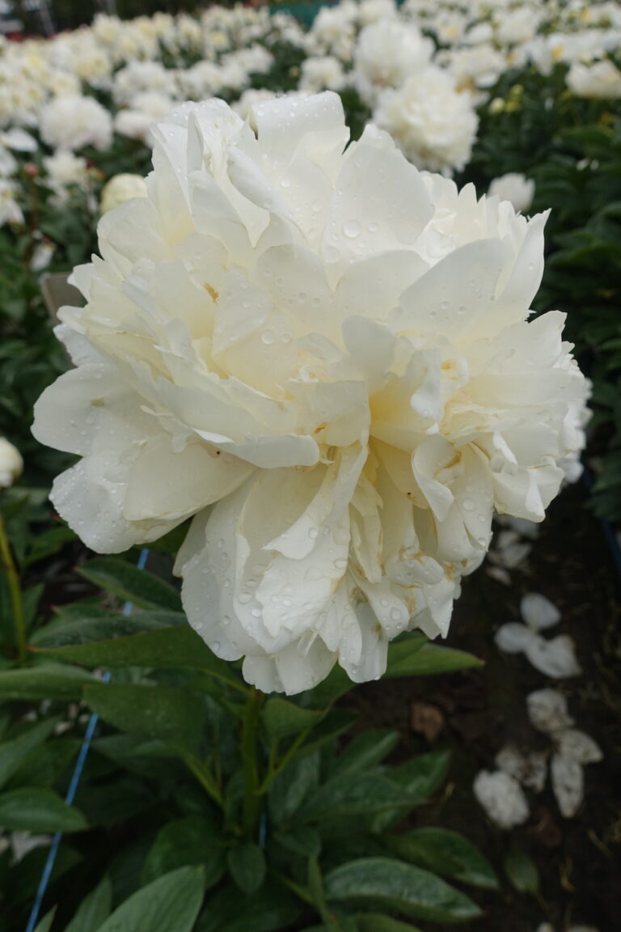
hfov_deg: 53.1
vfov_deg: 73.7
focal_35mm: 24
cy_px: 466
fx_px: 621
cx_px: 310
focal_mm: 8.8
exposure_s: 1/200
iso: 125
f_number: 4
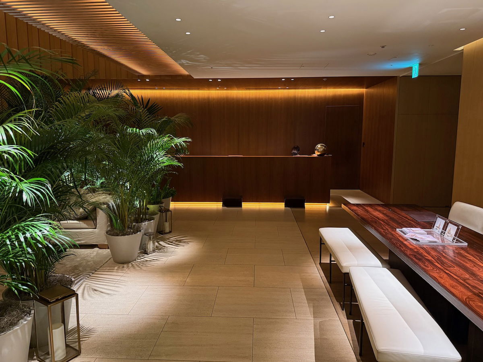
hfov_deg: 71.6
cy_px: 181
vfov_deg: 56.8
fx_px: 335
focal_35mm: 24
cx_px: 242
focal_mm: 6.76
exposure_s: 1/50
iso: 640
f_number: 1.78
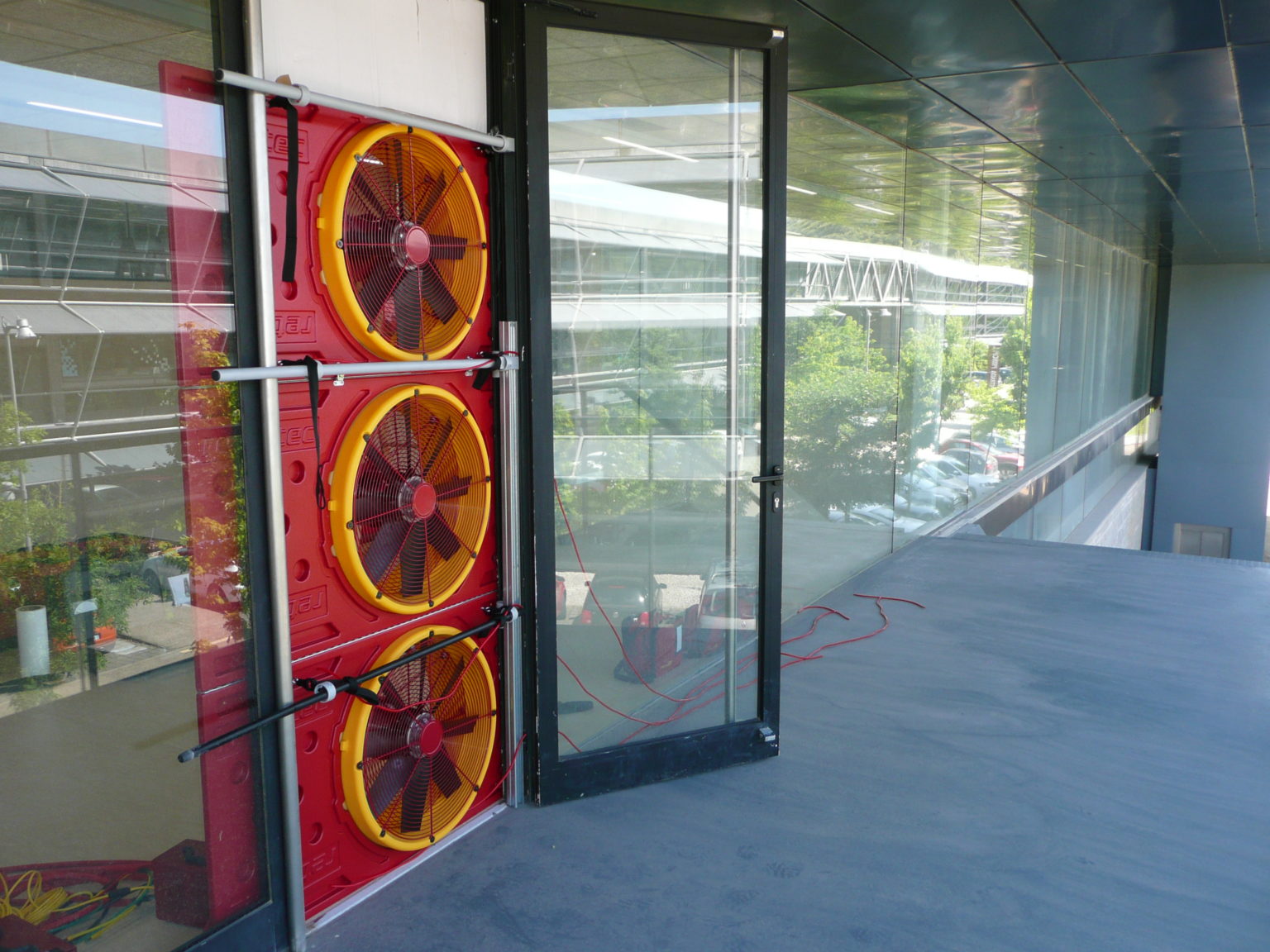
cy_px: 476
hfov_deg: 60.0
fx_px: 1101
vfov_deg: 46.8
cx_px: 635
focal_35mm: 30
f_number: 3.4
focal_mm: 4.9
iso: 100
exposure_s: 1/80
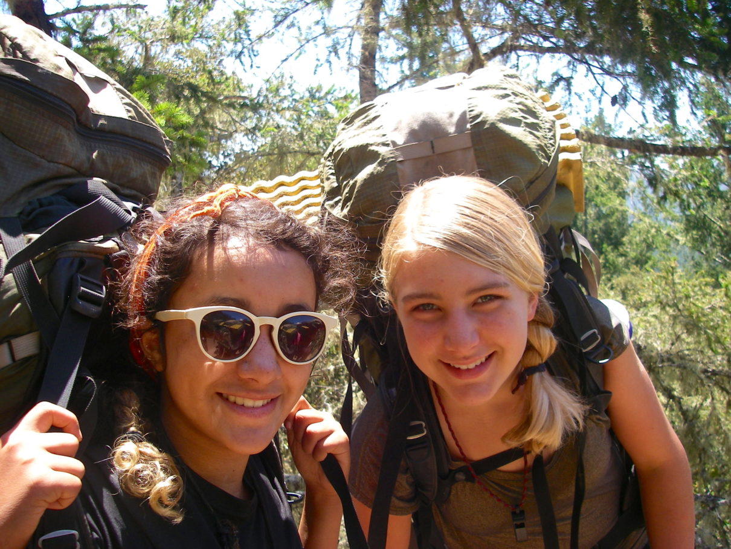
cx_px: 366
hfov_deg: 49.0
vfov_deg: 37.7
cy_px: 274
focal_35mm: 38
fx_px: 803
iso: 64
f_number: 3.3
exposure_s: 1/160
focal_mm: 6.3
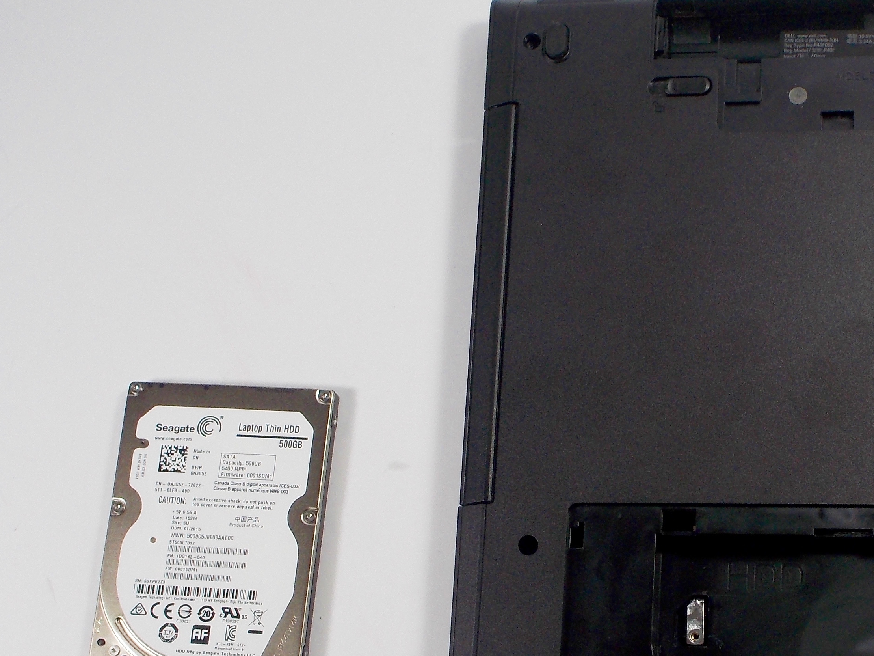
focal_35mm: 74
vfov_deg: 19.8
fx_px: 1869
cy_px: 485
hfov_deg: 25.9
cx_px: 690
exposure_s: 1/40
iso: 80
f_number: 4.2
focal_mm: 6.4
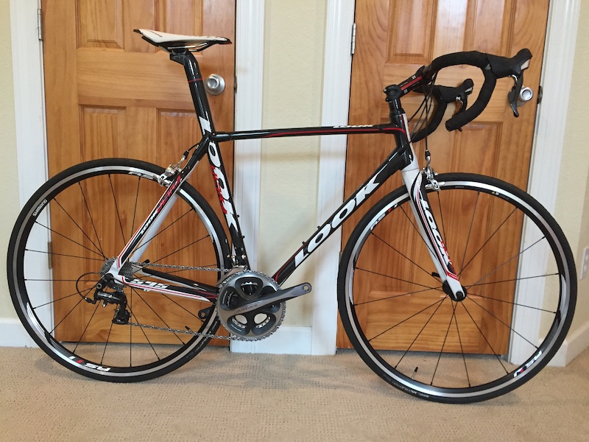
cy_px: 221
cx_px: 294
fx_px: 493
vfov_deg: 48.2
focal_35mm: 29
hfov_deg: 61.7
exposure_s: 1/30
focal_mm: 4.15
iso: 160
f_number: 2.2
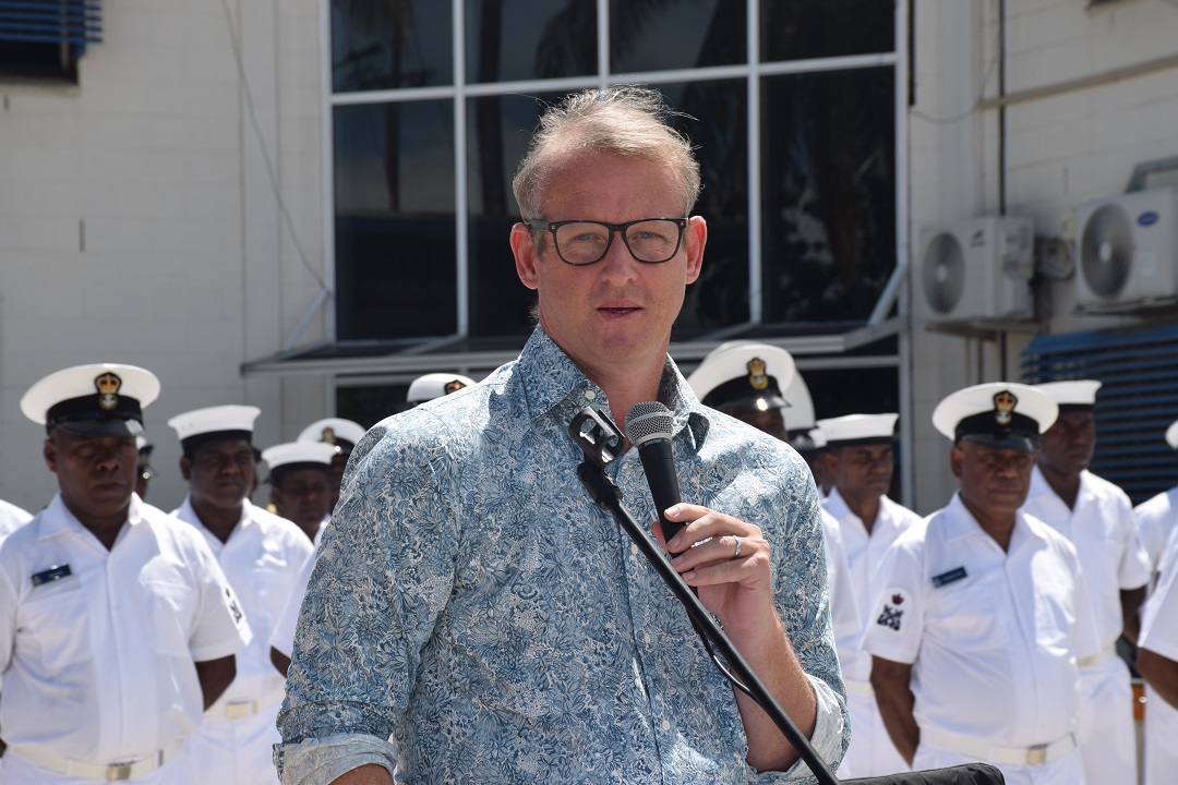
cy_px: 392
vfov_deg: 11.4
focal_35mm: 120
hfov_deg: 17.1
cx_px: 589
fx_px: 3926
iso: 100
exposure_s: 1/200
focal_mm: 80
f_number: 11
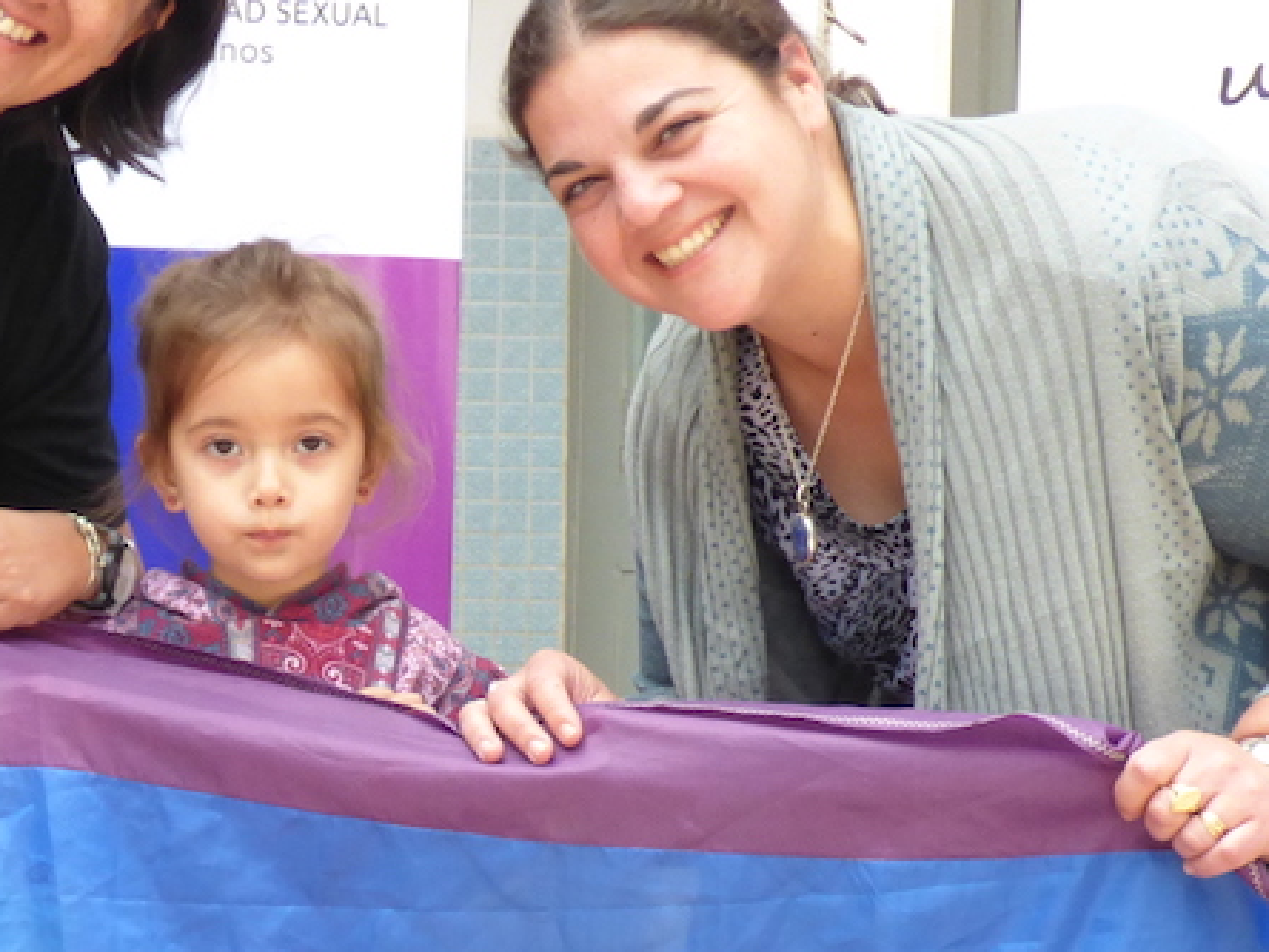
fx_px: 3557
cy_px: 795
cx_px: 510
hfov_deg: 20.2
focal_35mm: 97
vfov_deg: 15.1
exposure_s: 1/250
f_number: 3.5
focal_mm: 6.47
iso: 250
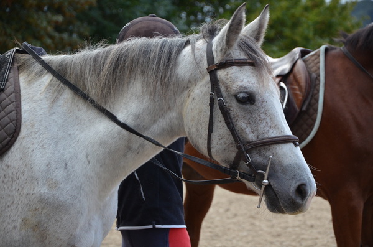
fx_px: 1628
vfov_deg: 8.7
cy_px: 124
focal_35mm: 158
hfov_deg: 13.1
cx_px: 186
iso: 1000
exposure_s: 1/500
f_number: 5.6
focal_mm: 105
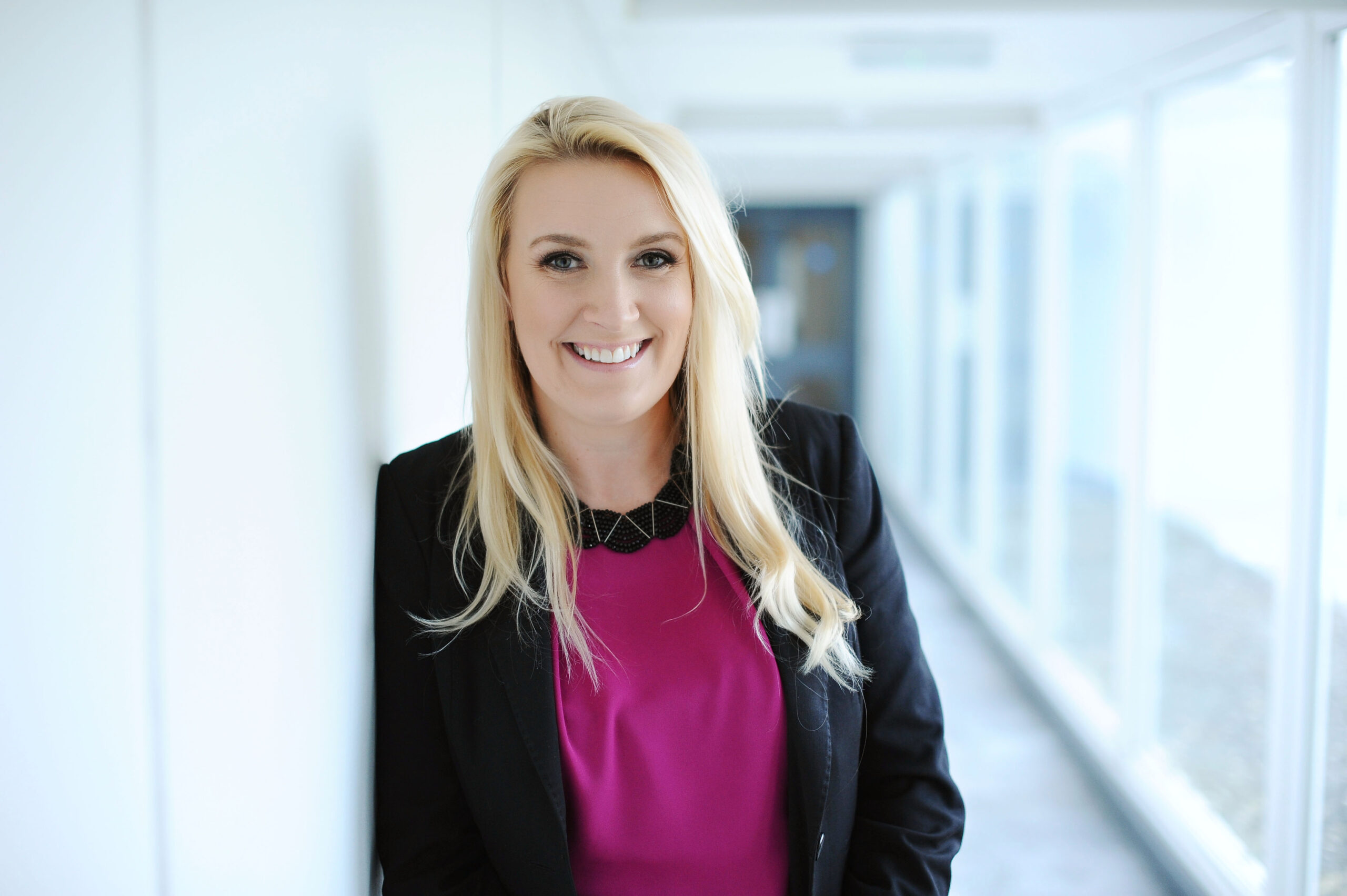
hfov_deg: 39.6
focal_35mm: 50
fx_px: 1869
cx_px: 674
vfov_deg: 27.0
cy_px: 448
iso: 800
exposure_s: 1/160
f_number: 2
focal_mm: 50
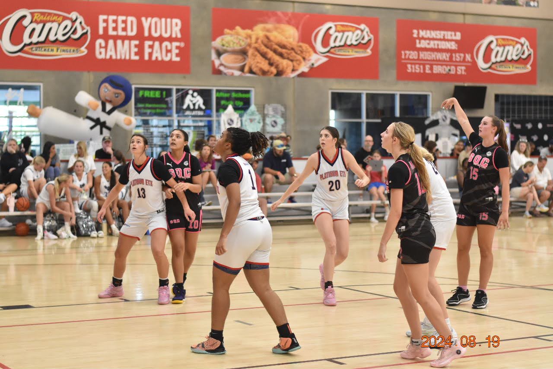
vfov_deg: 18.2
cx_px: 276
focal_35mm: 75
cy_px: 184
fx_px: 1153
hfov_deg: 27.0
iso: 1600
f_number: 2
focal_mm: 50
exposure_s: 1/800
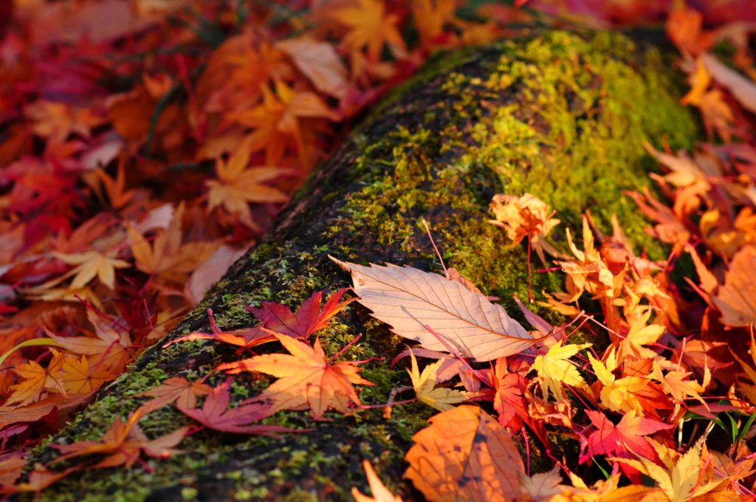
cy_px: 251
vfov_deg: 8.7
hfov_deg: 13.1
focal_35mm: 158
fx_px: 3303
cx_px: 378
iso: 200
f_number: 7.1
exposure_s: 1/60
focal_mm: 105
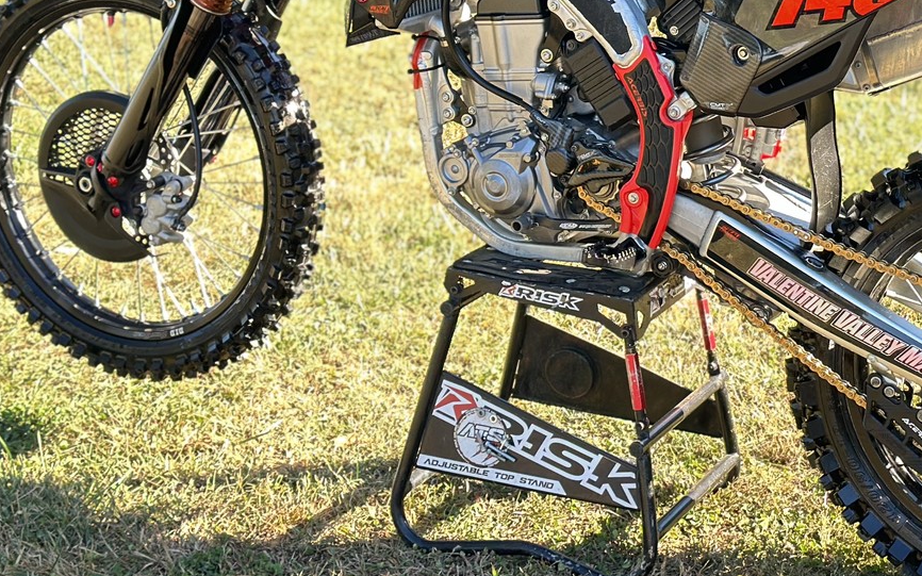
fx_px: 2362
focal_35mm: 94
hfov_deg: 22.0
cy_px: 106
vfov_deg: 13.8
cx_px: 641
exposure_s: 1/243
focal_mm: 6.86
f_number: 1.78
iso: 80
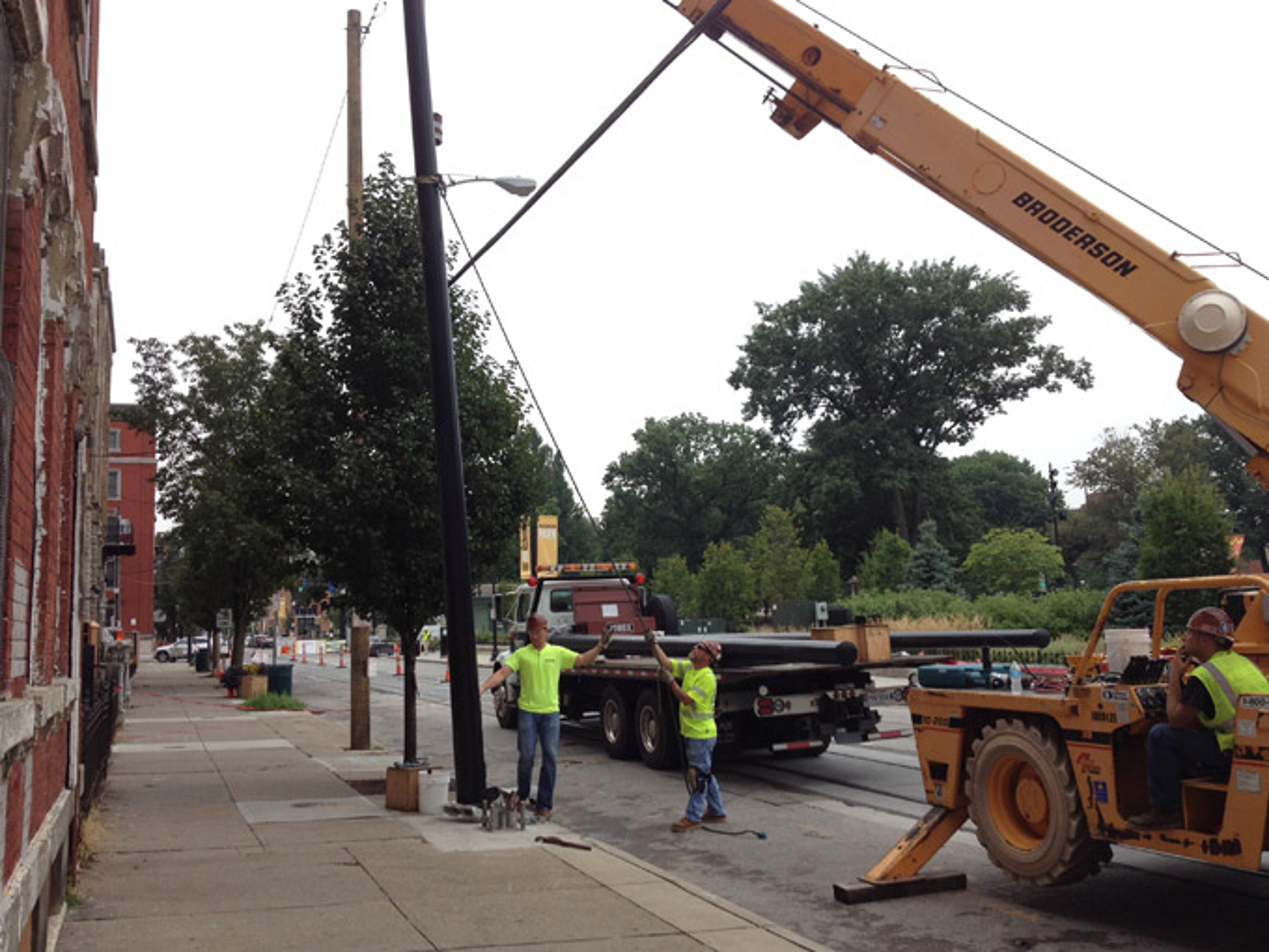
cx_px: 634
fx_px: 1283
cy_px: 476
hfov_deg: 52.6
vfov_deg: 40.7
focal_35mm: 35
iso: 50
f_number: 2.4
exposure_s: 1/552
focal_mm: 4.28
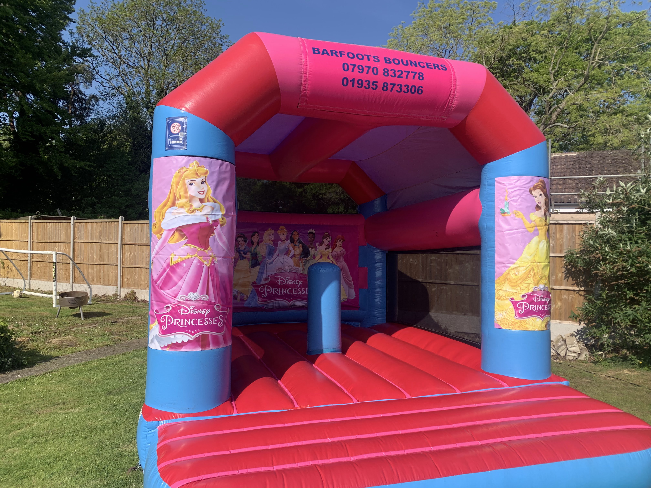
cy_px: 244
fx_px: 489
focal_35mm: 26
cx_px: 326
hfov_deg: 67.3
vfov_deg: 53.1
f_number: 1.8
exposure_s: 1/1748
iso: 25
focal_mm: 4.25
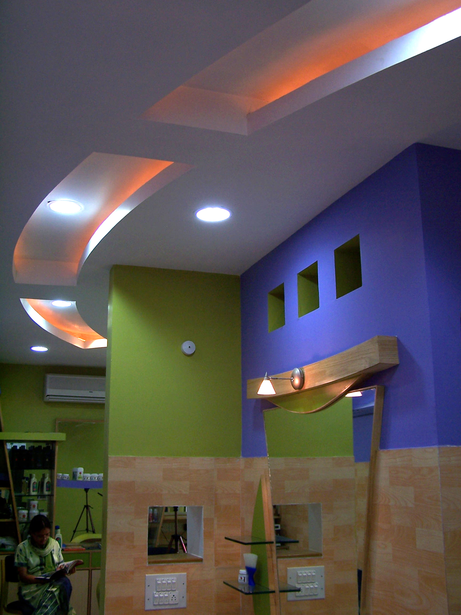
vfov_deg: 49.0
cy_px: 308
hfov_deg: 37.7
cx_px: 230
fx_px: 675
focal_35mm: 38
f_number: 2.8
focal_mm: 6.3
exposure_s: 1/45
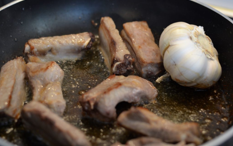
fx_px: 489
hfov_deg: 26.8
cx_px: 116
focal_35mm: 77
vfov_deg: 16.9
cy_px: 68
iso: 280
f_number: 2.8
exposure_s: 1/30
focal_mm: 50
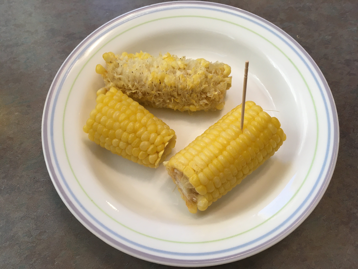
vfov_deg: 48.2
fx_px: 300
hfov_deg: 61.7
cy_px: 134
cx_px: 179
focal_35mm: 29
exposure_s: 1/30
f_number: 2.2
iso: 40
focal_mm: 4.15
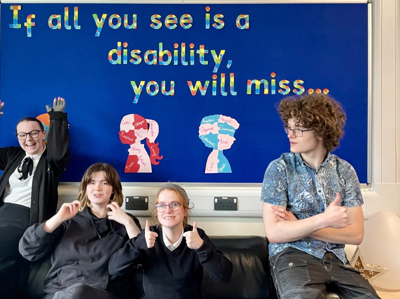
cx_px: 185
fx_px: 370
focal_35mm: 32
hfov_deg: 56.8
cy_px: 172
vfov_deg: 44.0
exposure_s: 1/60
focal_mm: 4.2
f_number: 1.6
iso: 320
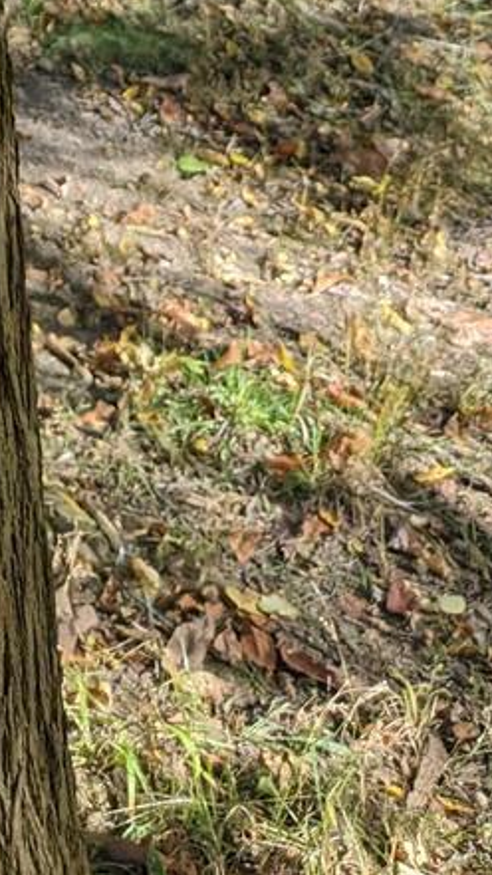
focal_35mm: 97
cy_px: -564
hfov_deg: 11.7
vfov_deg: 18.5
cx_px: -347
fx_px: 2250
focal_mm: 4.38
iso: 44
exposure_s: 1/383
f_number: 1.73
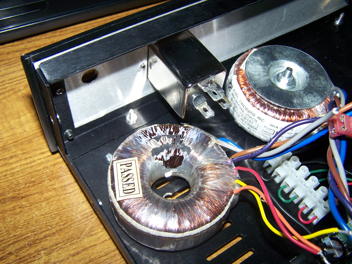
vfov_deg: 37.8
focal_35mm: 38
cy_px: 132
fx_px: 387
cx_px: 176
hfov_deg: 48.9
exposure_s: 1/60
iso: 100
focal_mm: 6.3
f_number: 2.8
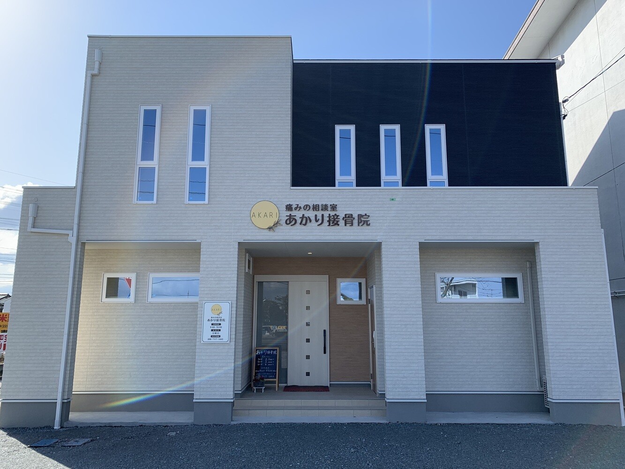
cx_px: 312
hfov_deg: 67.3
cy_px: 234
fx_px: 469
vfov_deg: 53.1
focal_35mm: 26
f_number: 1.8
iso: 25
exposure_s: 1/1266
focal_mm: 4.25
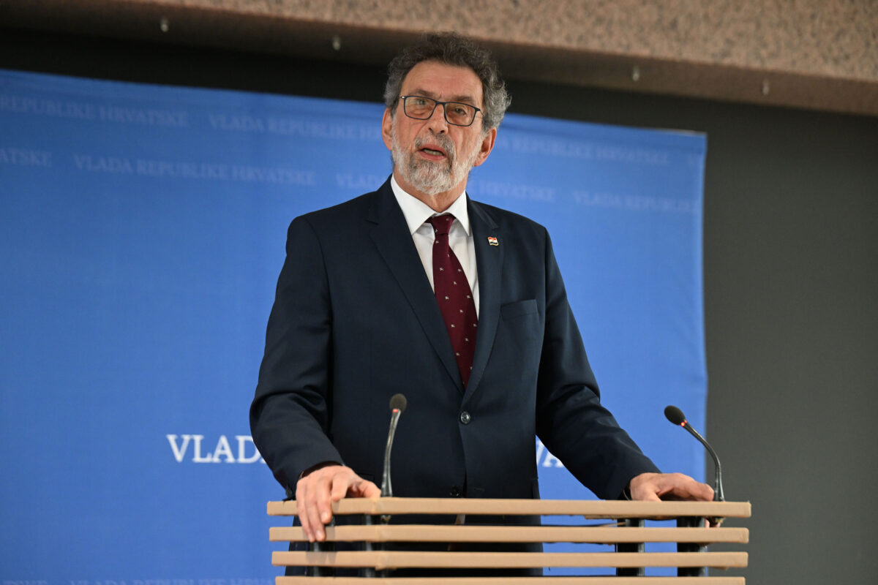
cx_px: 439
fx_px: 2536
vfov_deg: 13.2
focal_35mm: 104
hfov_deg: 19.6
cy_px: 292
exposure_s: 1/250
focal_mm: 104
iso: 4000
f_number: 4
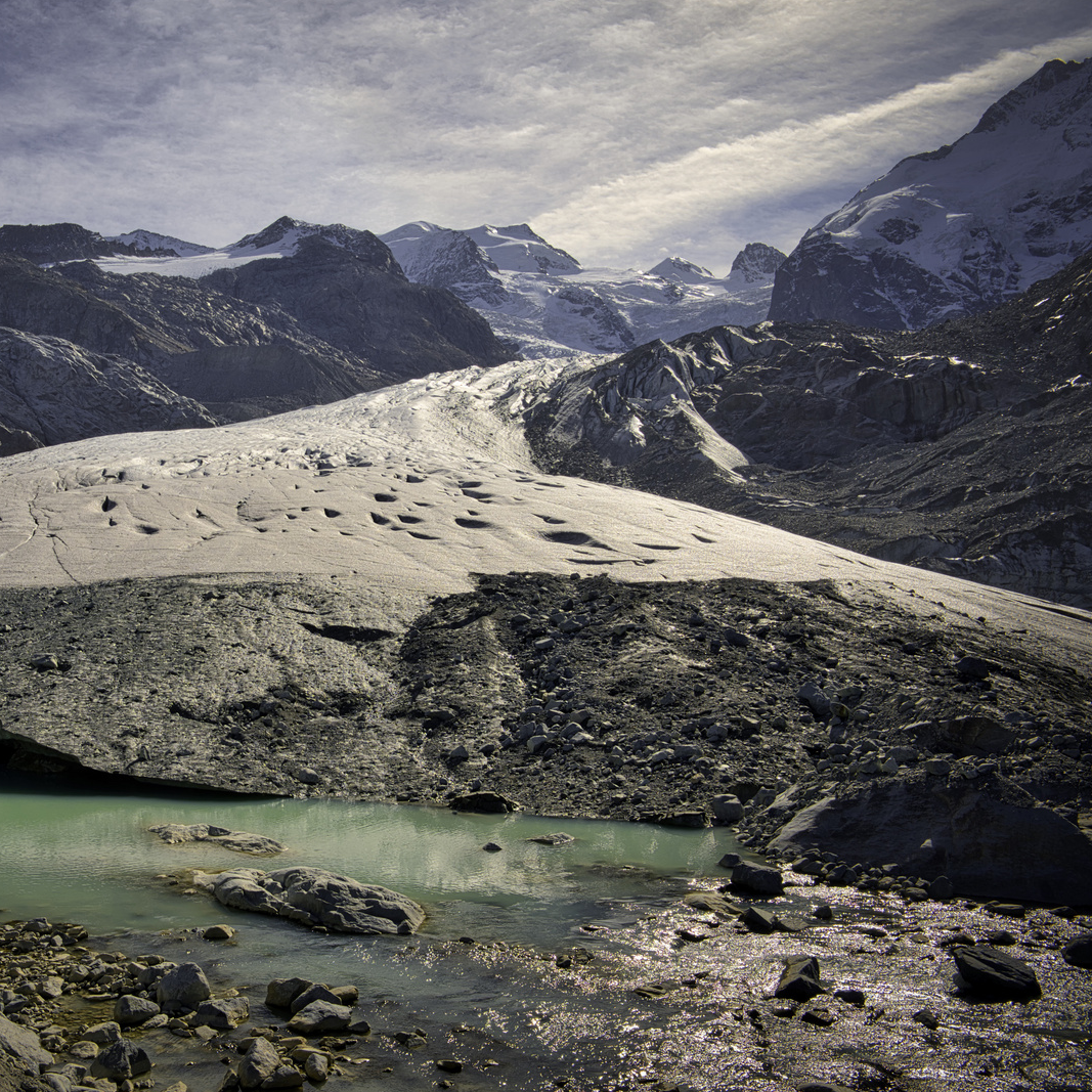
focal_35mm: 31
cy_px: 547
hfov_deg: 50.9
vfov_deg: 52.5
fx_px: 1106
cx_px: 310
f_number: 11
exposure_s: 1/500
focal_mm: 24
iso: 200
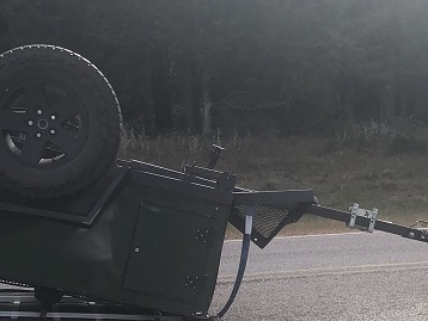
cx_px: 258
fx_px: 990
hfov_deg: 24.4
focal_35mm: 80
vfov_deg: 18.3
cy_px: 265
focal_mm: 3.99
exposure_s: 1/889
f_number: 1.8
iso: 20
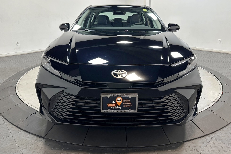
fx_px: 167
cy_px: 69
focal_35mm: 26
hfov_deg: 69.4
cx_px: 117
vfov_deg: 49.4
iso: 320
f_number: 1.78
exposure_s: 1/60
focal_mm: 6.86
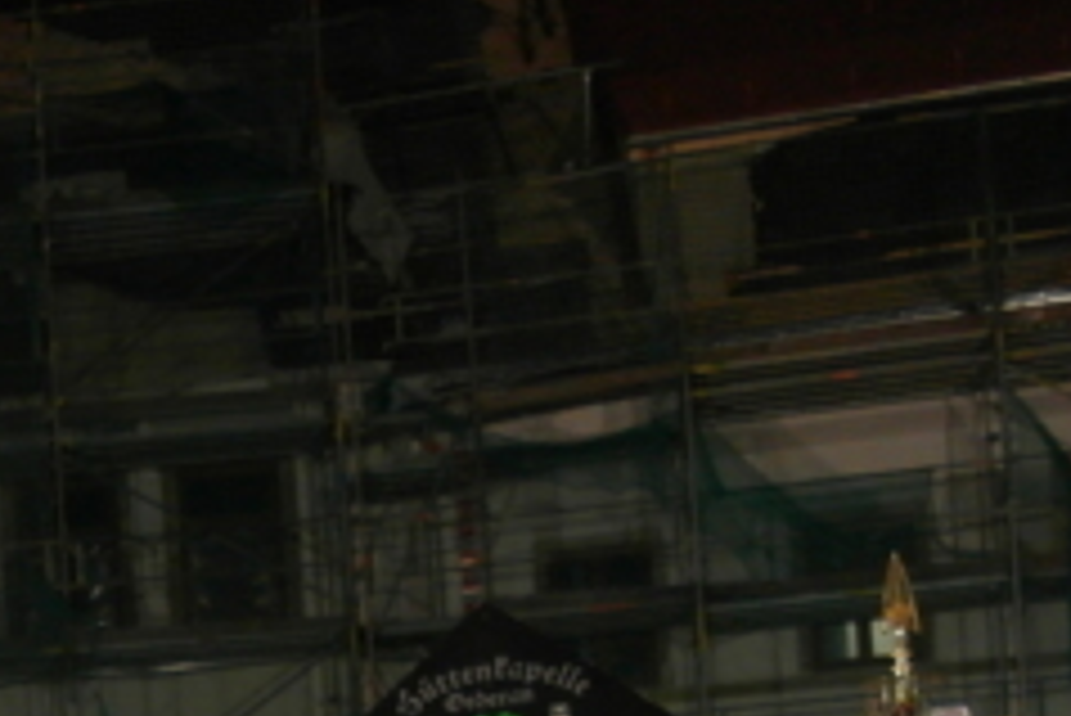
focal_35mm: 117
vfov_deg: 11.1
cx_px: -873
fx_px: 3483
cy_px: 1209
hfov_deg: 15.1
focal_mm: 18
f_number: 3.5
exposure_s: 1/13
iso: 800
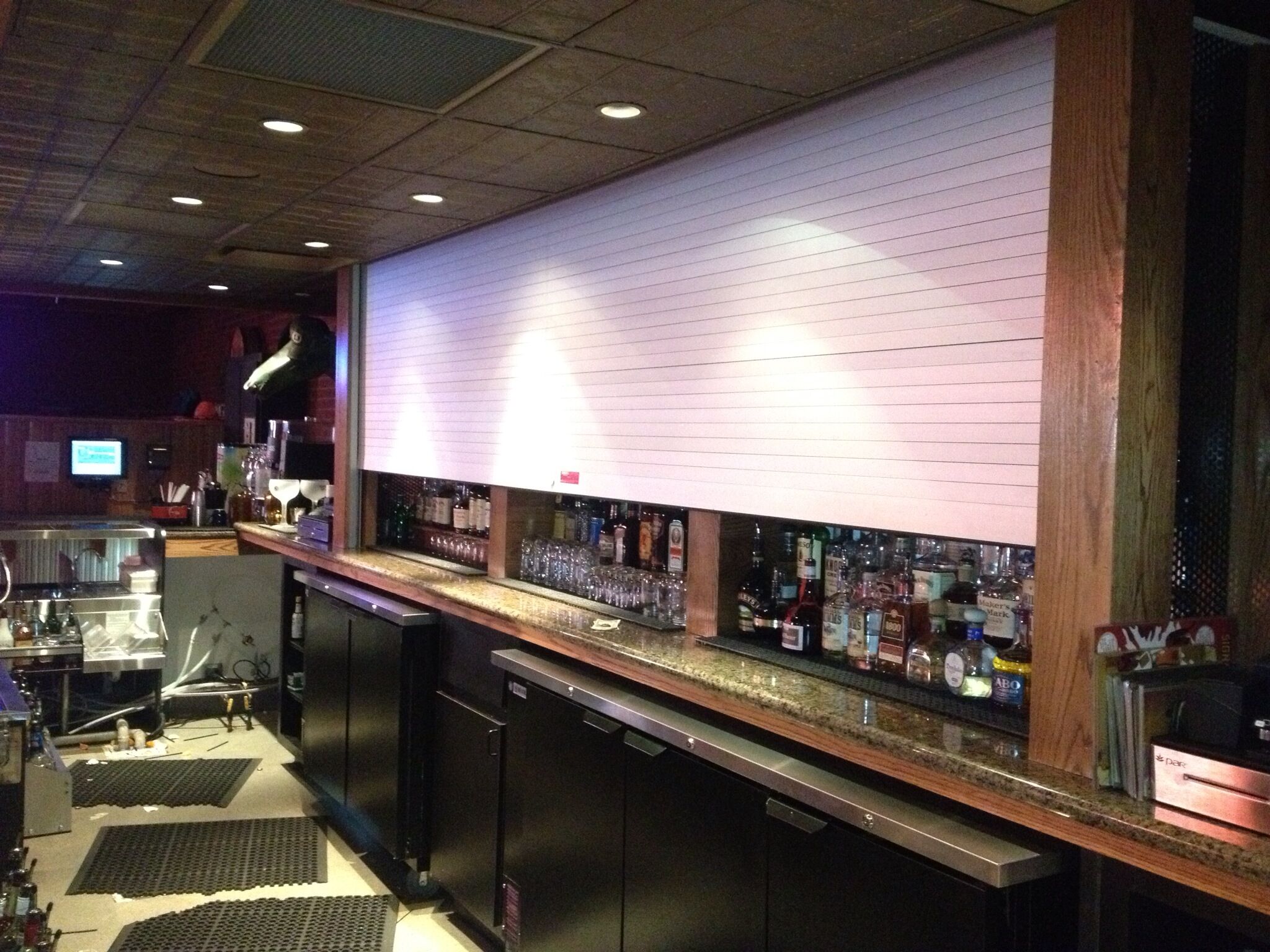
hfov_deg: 52.6
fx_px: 1284
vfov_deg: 40.7
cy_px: 476
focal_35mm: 35
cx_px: 635
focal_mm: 4.28
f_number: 2.4
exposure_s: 1/16
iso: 800
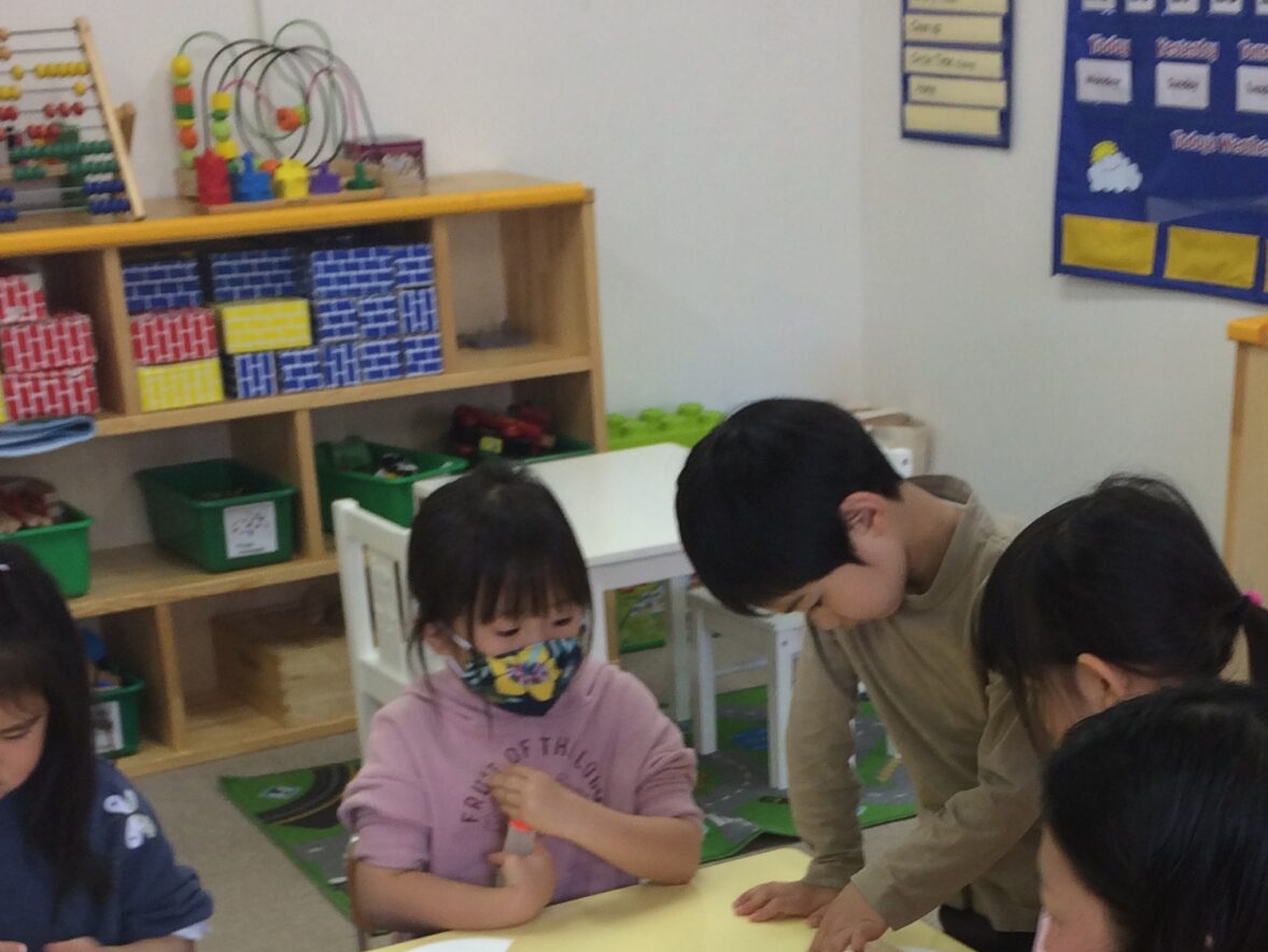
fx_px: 2308
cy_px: 998
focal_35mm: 63
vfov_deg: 22.2
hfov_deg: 30.5
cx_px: 818
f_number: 2.2
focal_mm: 4.15
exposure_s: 1/33
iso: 40
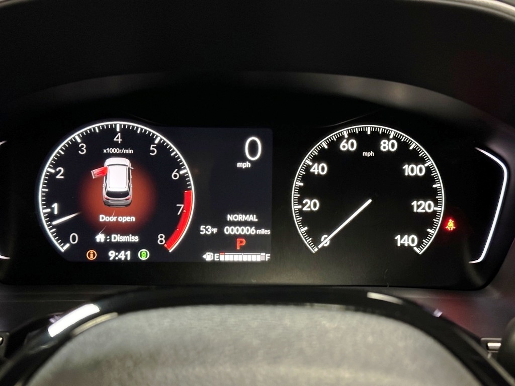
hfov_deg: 39.7
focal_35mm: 48
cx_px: 258
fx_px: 714
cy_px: 193
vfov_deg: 30.3
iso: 640
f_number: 1.78
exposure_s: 1/26
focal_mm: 6.86
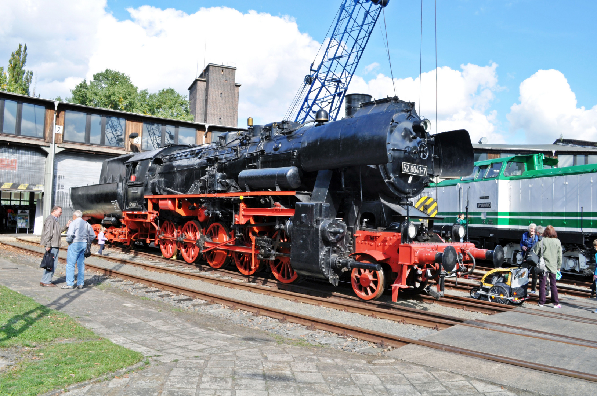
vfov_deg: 47.8
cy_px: 198
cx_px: 298
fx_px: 447
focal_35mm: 27
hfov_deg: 67.4
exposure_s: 1/200
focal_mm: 18
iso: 200
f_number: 10
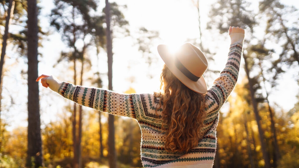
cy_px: 98
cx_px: 151
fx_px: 293
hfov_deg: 54.0
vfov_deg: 31.9
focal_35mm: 37
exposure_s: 1/3200
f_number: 1.4
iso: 200
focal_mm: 35
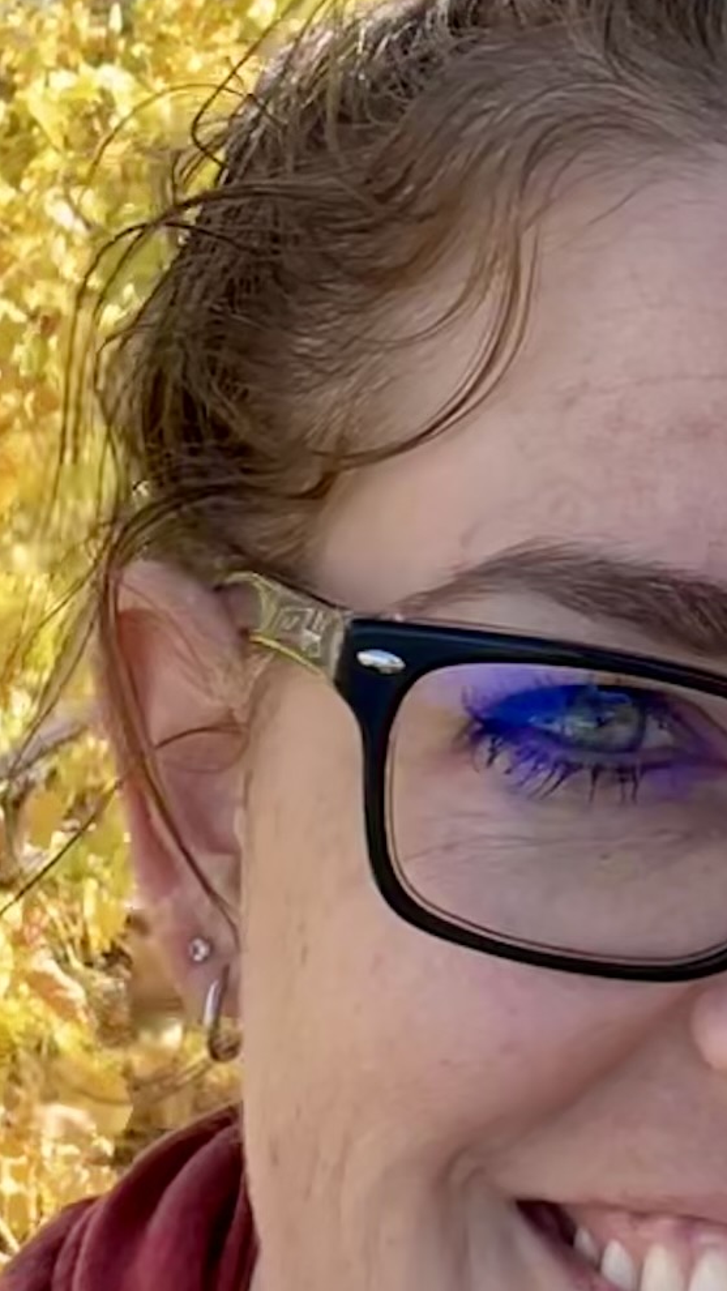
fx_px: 3492
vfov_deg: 20.7
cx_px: 946
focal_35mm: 102
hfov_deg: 11.6
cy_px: 278
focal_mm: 2.71
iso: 25
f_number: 2.2
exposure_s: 1/203
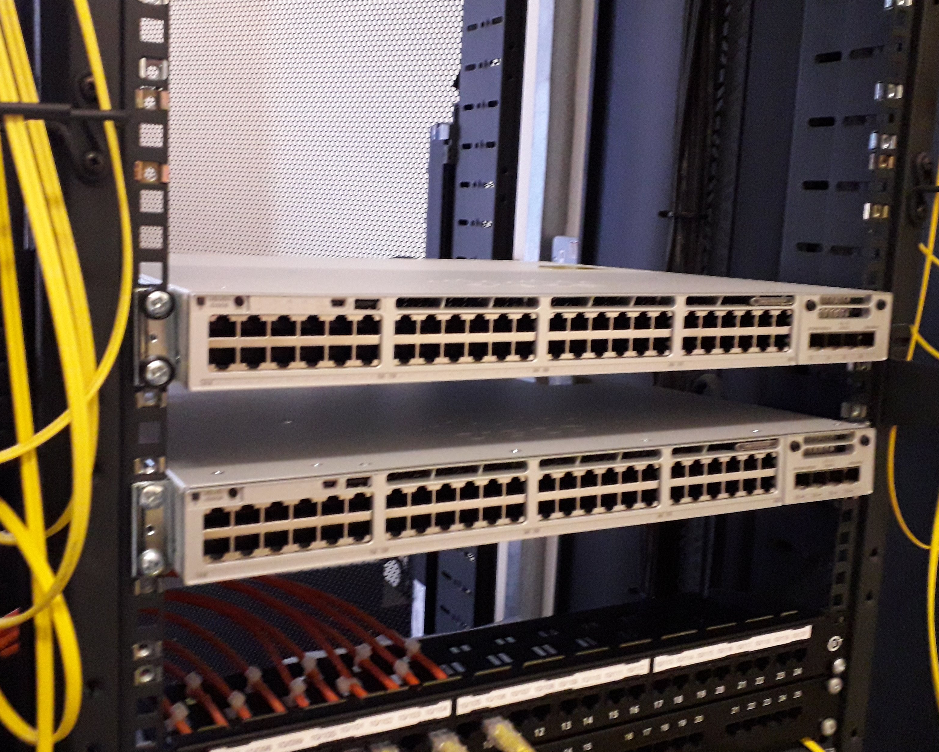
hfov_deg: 51.4
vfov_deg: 42.2
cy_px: 356
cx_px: 424
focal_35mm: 35
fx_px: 973
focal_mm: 3.6
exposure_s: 1/25
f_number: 1.9
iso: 400
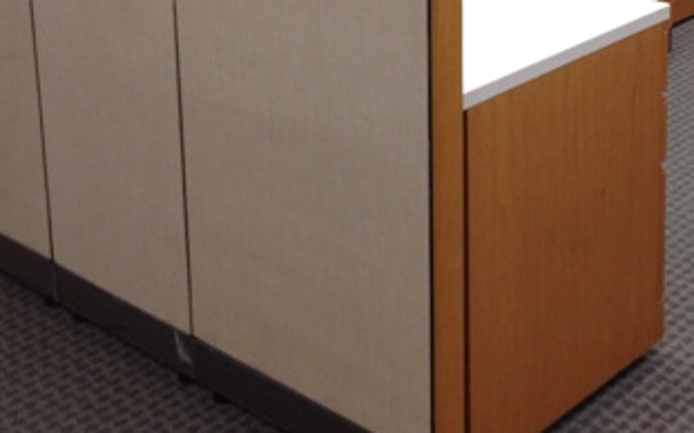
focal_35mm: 78
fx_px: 1474
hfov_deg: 26.2
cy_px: -65
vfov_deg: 16.1
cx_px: 510
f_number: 2.4
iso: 80
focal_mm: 4.28
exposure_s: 1/20
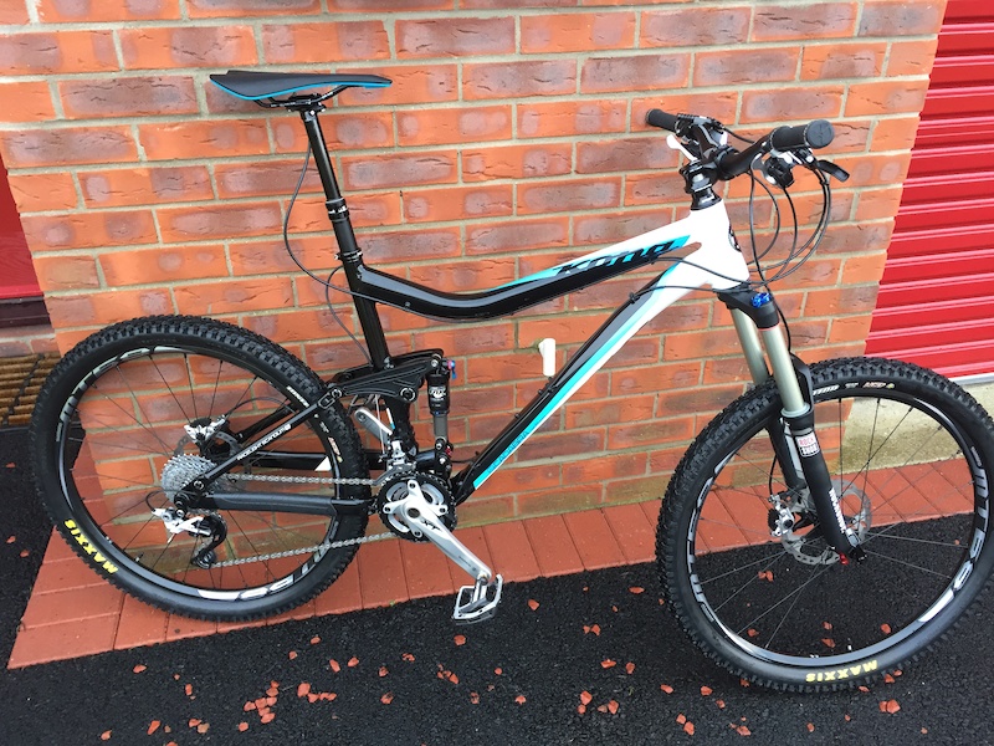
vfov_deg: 48.2
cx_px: 497
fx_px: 833
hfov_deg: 61.7
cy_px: 373
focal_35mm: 29
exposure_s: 1/33
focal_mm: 4.15
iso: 100
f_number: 2.2
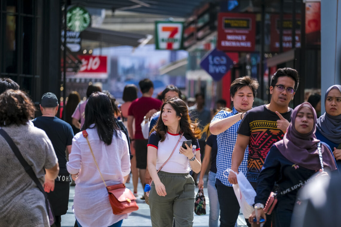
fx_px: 1989
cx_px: 170
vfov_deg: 6.5
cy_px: 114
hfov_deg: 9.8
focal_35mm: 210
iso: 160
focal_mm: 140
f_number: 2.8
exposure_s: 1/1000
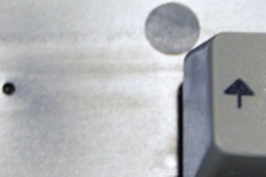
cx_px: -60
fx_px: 3783
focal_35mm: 512
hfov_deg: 4.0
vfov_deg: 2.7
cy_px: -28
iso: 400
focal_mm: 52
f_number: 5
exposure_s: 1/20
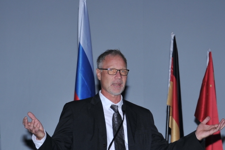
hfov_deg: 9.5
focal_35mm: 216
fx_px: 1348
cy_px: 120
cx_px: 128
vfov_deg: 6.3
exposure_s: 1/160
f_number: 8
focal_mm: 80
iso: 250
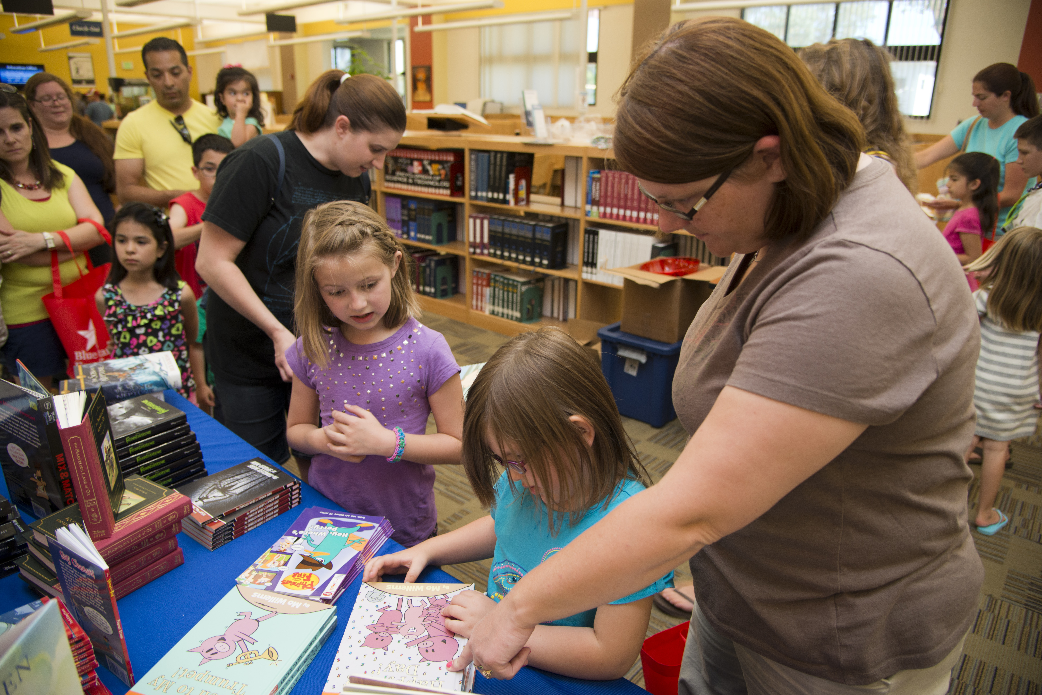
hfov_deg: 73.7
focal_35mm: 24
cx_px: 521
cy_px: 348
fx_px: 695
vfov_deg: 53.2
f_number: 4
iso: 500
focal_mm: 24
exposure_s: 1/50
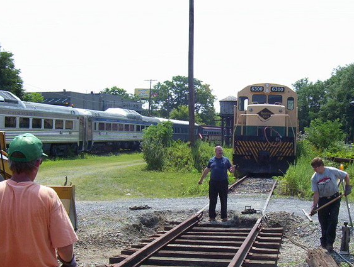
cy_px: 190
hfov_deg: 29.6
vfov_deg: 22.6
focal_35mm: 65
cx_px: 224
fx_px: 667
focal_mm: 5.77
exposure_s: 1/576
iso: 100
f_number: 5.17
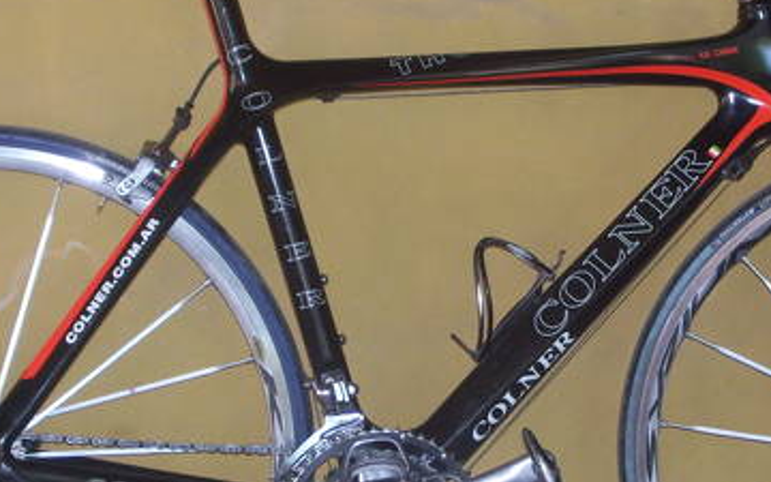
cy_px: 277
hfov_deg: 15.8
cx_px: 480
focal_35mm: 132
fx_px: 2774
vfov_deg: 9.9
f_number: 4
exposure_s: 1/80
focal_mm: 11.6
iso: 200
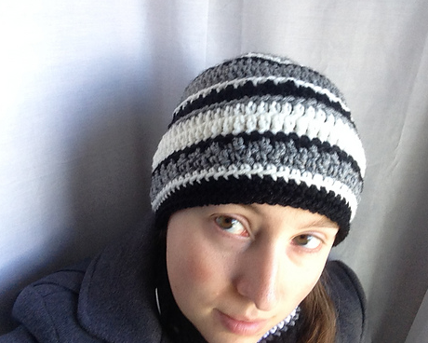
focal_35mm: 35
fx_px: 443
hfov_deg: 51.5
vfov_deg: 42.2
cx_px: 227
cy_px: 172
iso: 80
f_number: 2.4
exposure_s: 1/30
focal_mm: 2.15
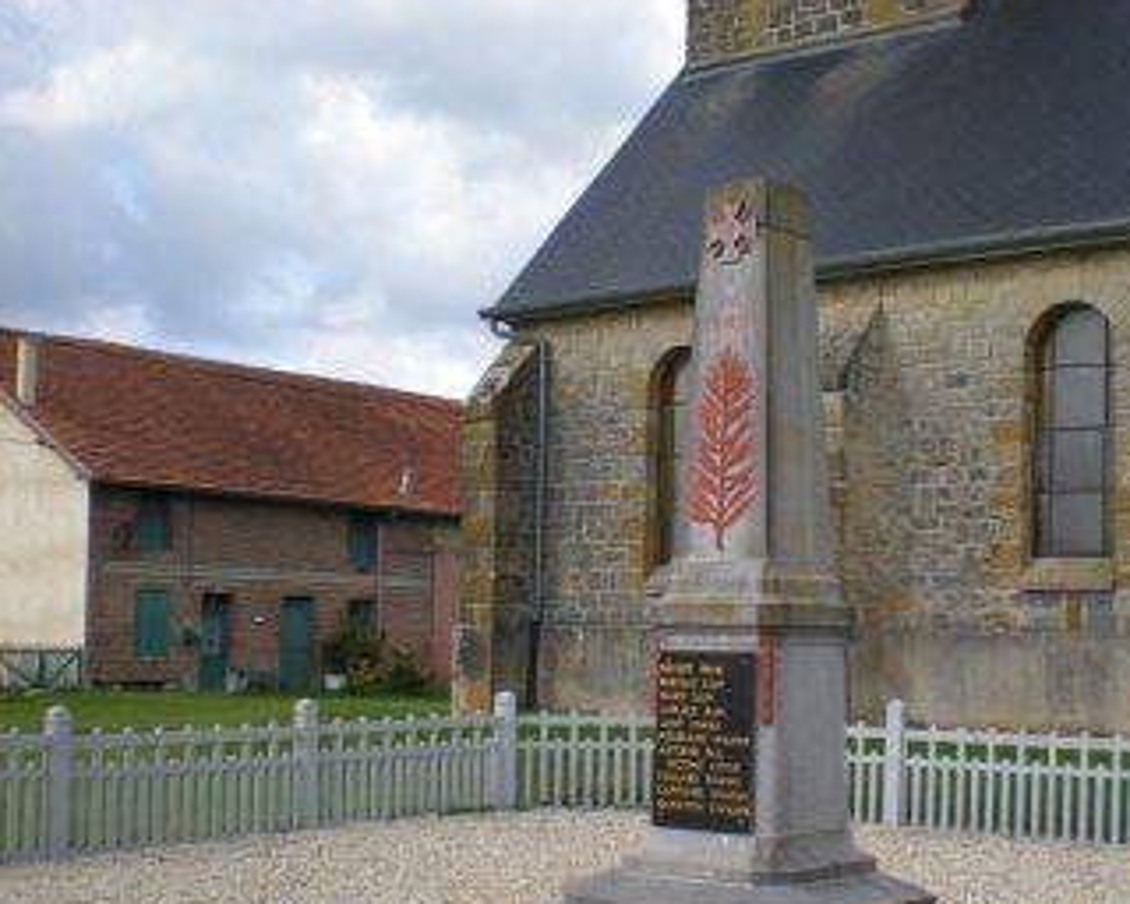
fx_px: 1739
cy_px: 583
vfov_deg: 29.0
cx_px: 674
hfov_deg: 35.9
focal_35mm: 52
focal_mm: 6.3
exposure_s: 1/324
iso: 64
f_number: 4.6
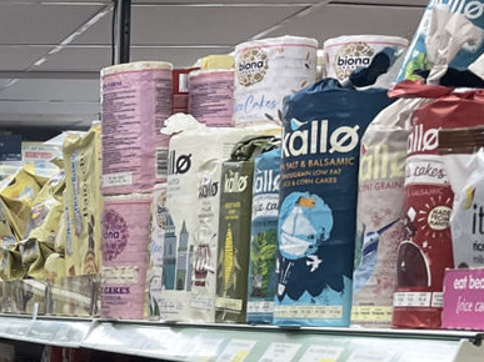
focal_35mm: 94
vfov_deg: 15.1
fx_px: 1314
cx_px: -269
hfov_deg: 18.2
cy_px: 439
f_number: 1.6
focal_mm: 4.2
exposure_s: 1/100
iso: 80
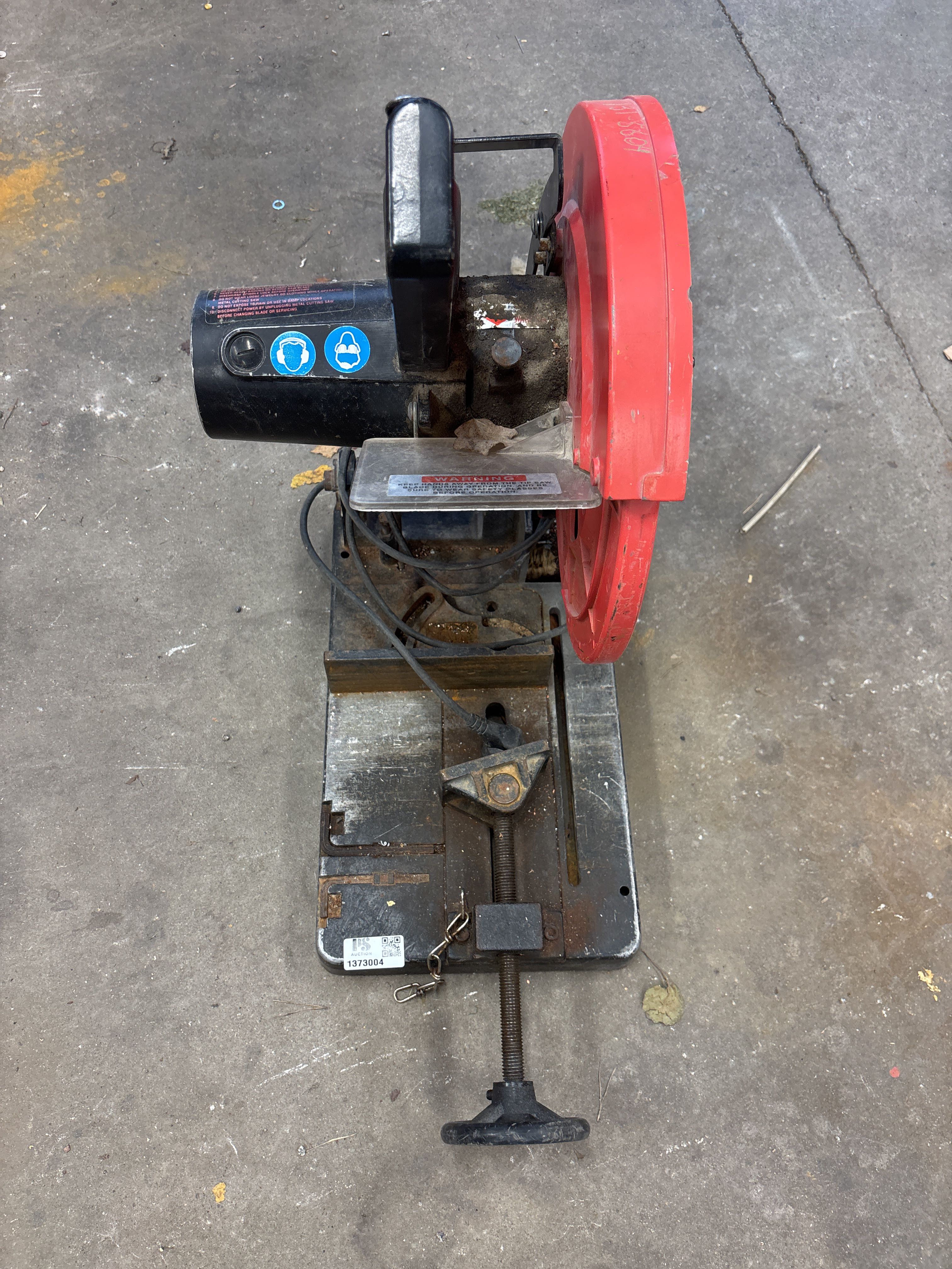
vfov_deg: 67.3
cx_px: 476
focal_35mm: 26
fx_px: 953
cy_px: 634
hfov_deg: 53.1
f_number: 1.6
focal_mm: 5.96
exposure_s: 1/63
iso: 125
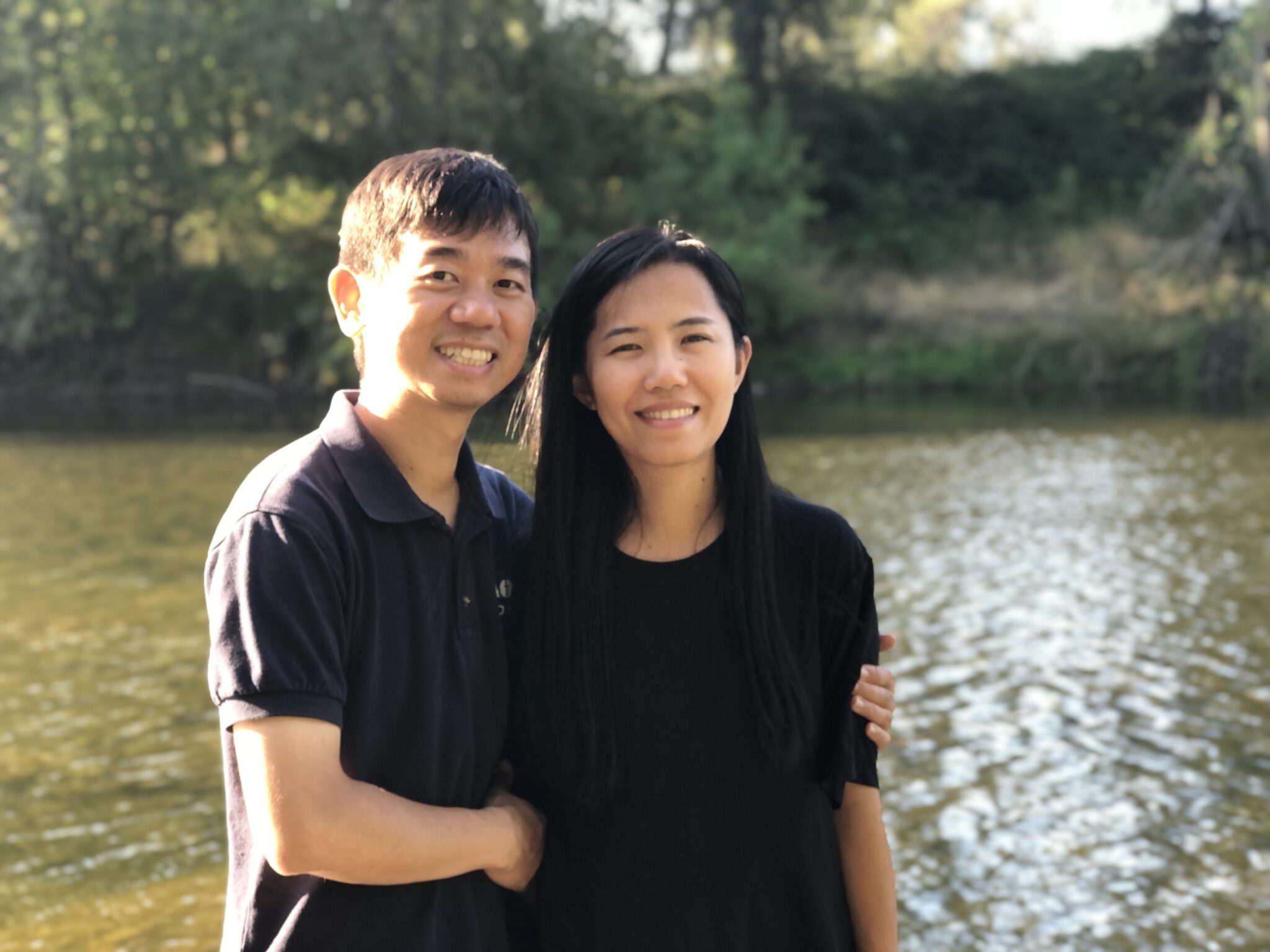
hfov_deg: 33.8
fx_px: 2091
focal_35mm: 57
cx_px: 635
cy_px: 476
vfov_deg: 25.7
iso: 25
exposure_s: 1/40
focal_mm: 6.6
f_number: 2.8
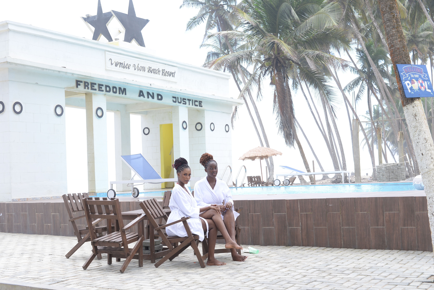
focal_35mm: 50
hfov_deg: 39.6
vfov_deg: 27.0
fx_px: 603
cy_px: 145
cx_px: 217
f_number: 9
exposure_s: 1/160
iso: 250
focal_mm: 50
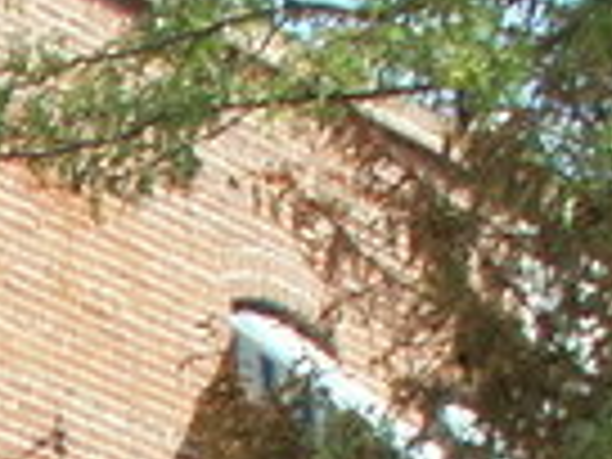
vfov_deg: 5.4
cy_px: 1274
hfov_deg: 7.1
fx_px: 4650
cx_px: -806
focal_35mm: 263
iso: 50
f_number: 5
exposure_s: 1/125
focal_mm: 5.86
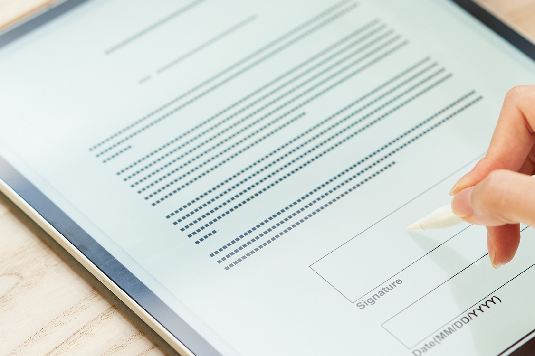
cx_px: 379
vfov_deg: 9.1
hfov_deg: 13.6
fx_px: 2243
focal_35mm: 151
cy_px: 247
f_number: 2.8
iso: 400
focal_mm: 85
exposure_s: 1/125
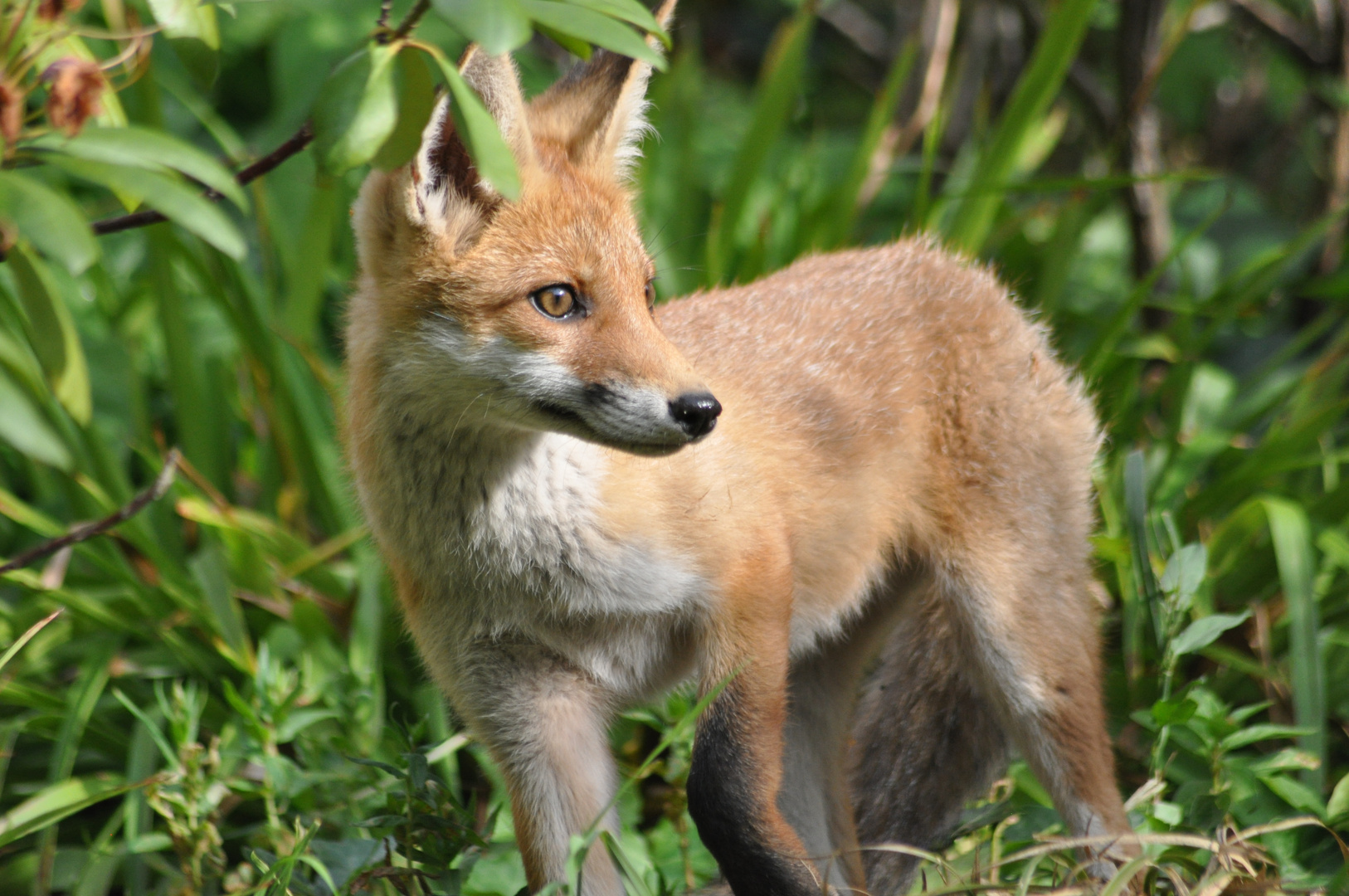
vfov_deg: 3.0
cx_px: 674
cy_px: 448
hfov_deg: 4.6
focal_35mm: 450
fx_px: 16842
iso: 800
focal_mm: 300
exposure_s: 1/1000
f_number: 5.6
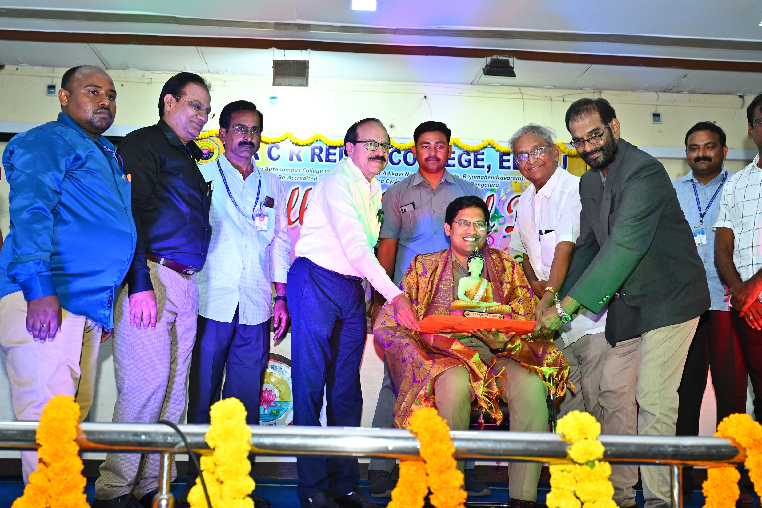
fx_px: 868
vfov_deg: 32.6
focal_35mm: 41
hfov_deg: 47.4
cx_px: 381
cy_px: 254
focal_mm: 41
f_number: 5.6
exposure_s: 1/250
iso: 1000
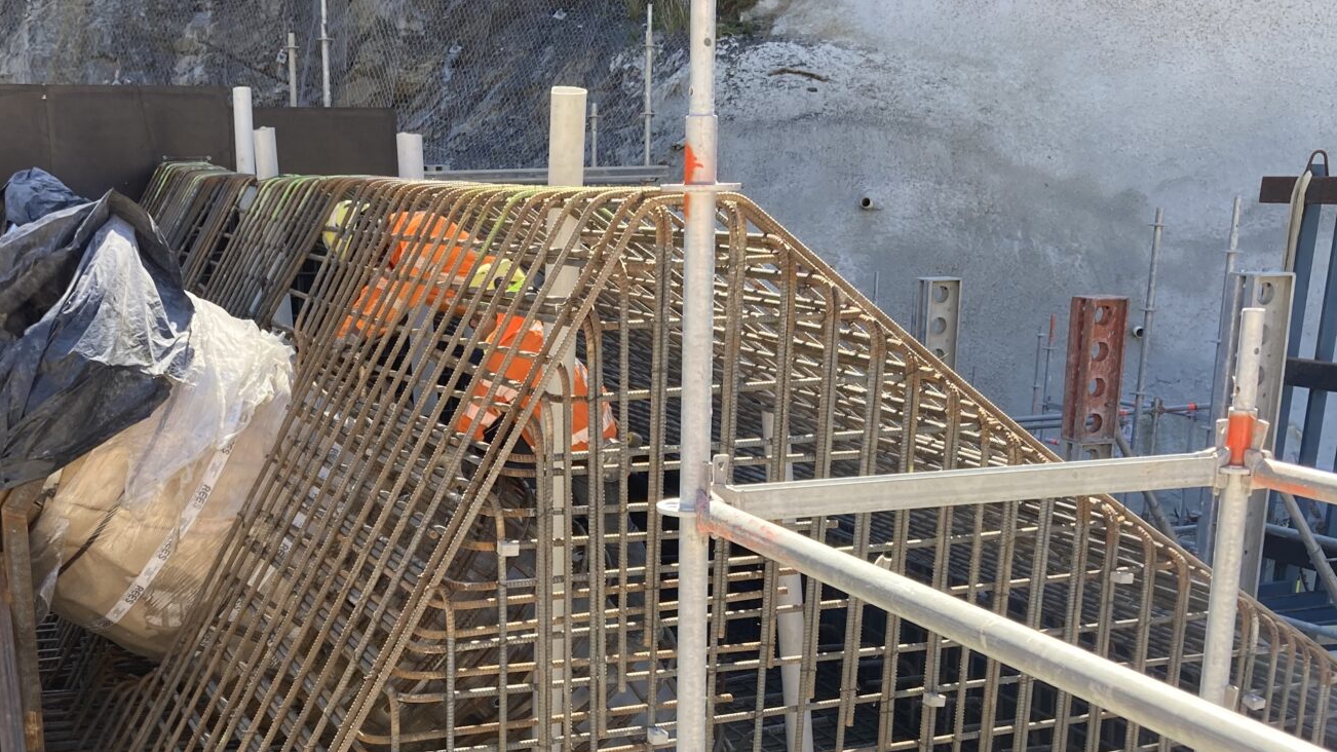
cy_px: 691
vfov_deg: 24.1
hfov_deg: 42.7
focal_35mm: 48
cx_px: 540
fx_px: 1701
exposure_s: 1/324
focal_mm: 3.99
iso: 20
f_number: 1.8
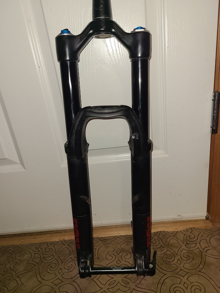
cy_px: 146
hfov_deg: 53.1
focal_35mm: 26
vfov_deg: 67.3
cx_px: 110
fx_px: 220
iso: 50
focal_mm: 5.4
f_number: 1.8
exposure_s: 1/60
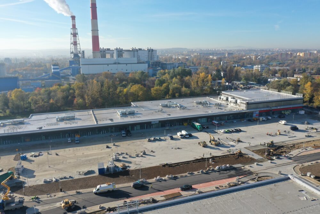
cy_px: 107
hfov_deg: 65.5
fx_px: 249
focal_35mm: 28
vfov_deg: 46.4
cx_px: 160
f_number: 4.5
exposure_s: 1/640
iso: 100
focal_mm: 10.26
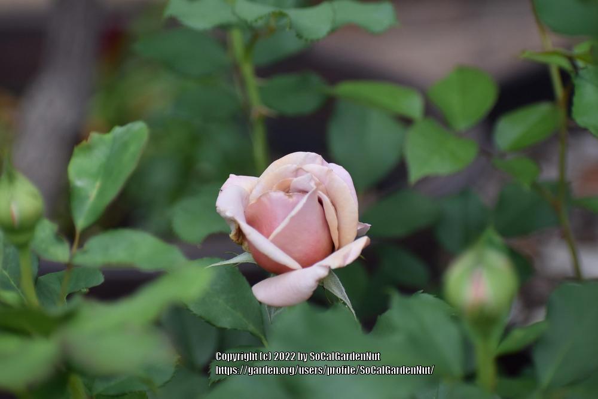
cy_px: 200
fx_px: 2542
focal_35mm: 153
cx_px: 299
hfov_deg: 13.4
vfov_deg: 9.0
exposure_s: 1/500
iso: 640
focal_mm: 102
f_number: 4.8
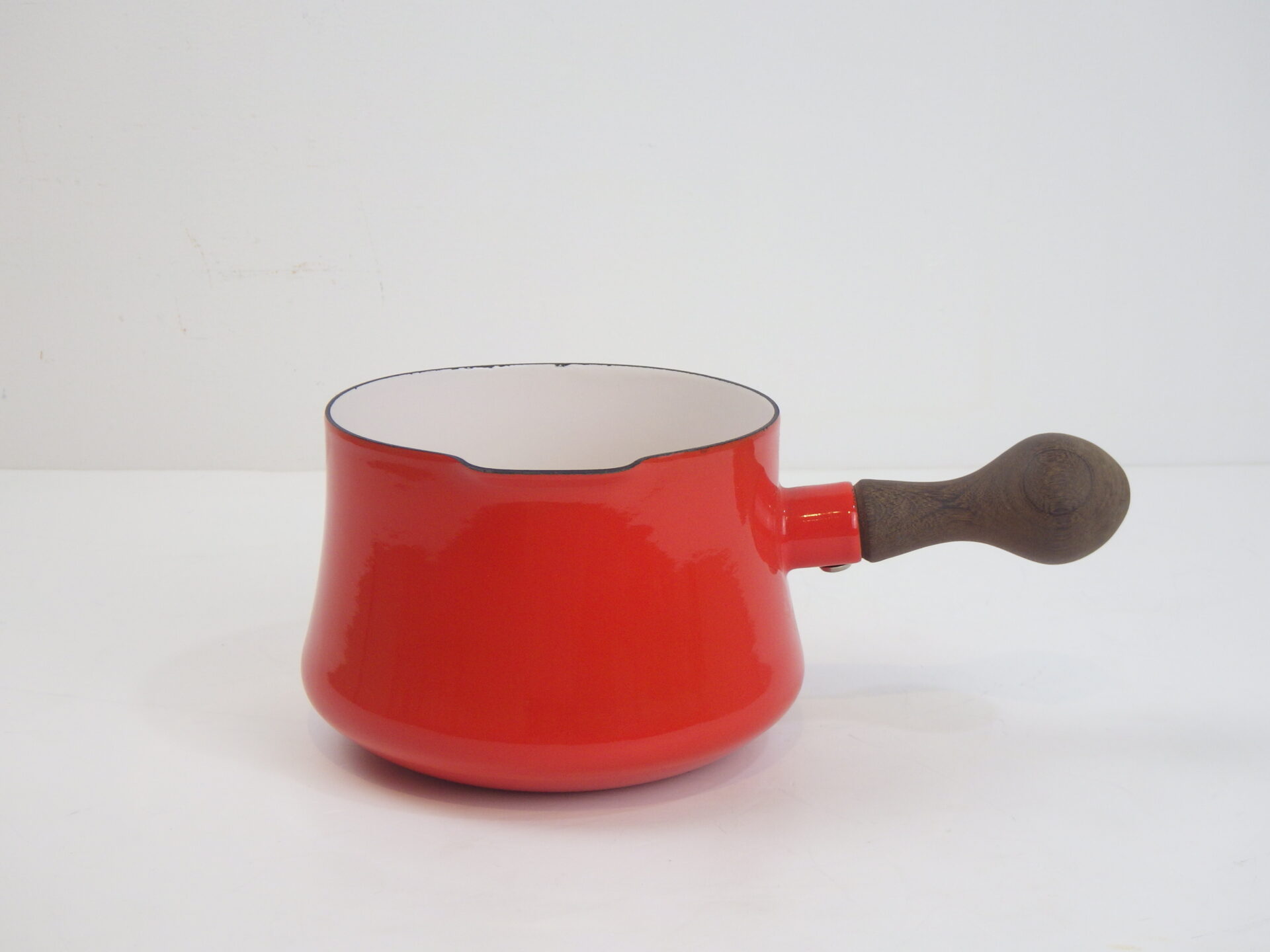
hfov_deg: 31.2
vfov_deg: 23.7
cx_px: 635
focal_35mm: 62
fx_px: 2275
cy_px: 476
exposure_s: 1/30
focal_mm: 11.1
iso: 125
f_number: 4.6
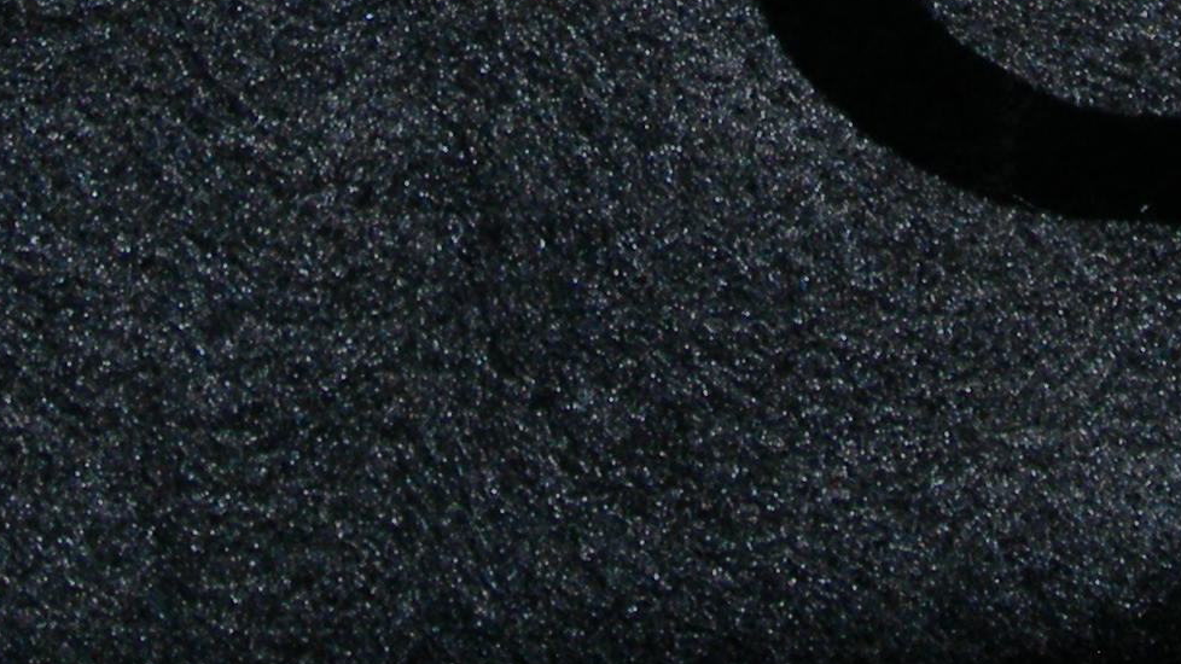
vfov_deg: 8.8
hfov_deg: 16.5
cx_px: 664
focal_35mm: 130
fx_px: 4071
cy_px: -636
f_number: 4.8
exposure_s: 1/588
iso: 50
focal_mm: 7.8
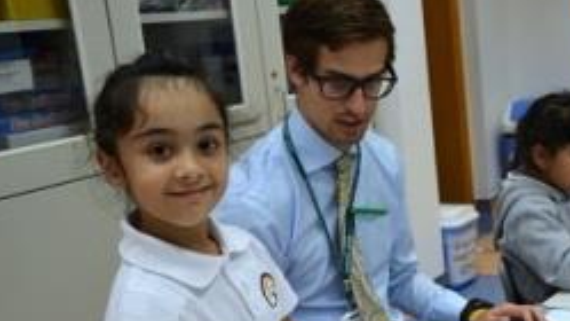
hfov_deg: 32.5
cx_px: 490
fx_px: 937
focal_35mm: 62
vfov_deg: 19.2
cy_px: 249
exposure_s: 1/60
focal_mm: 22
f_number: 4
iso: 400
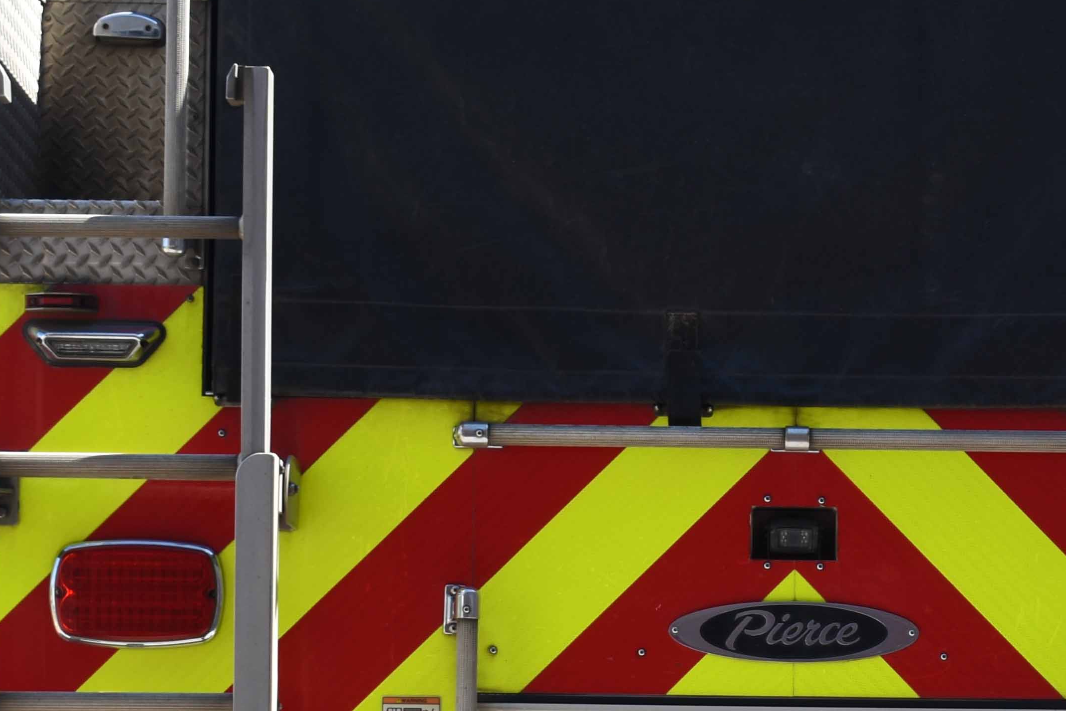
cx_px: 810
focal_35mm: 143
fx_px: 4234
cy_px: 735
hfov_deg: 14.3
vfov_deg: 9.5
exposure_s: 1/160
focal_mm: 34
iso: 100
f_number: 6.3
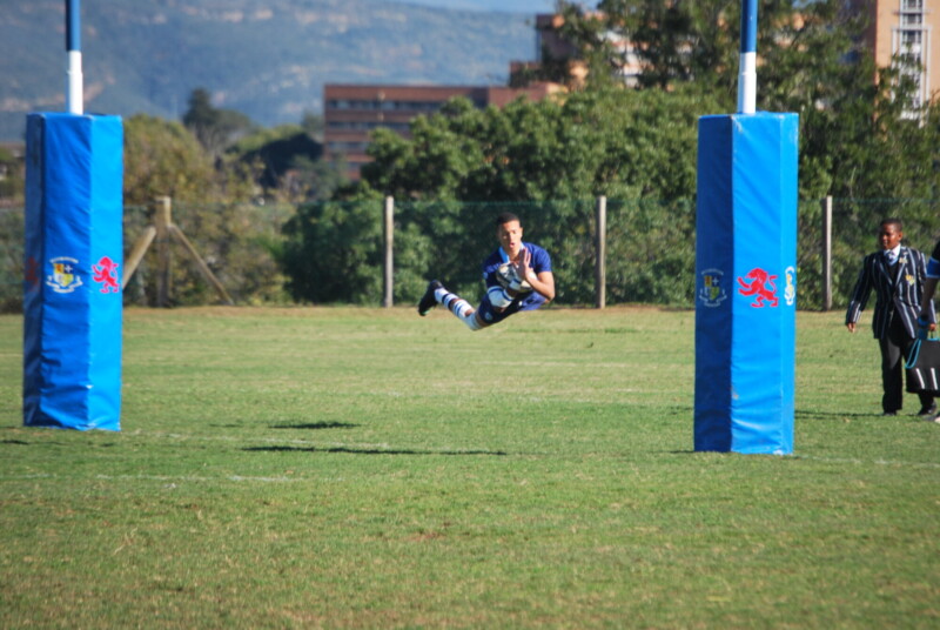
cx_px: 470
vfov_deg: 4.6
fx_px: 7845
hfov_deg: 6.9
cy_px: 315
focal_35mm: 300
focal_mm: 200
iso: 200
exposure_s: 1/640
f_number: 5.6
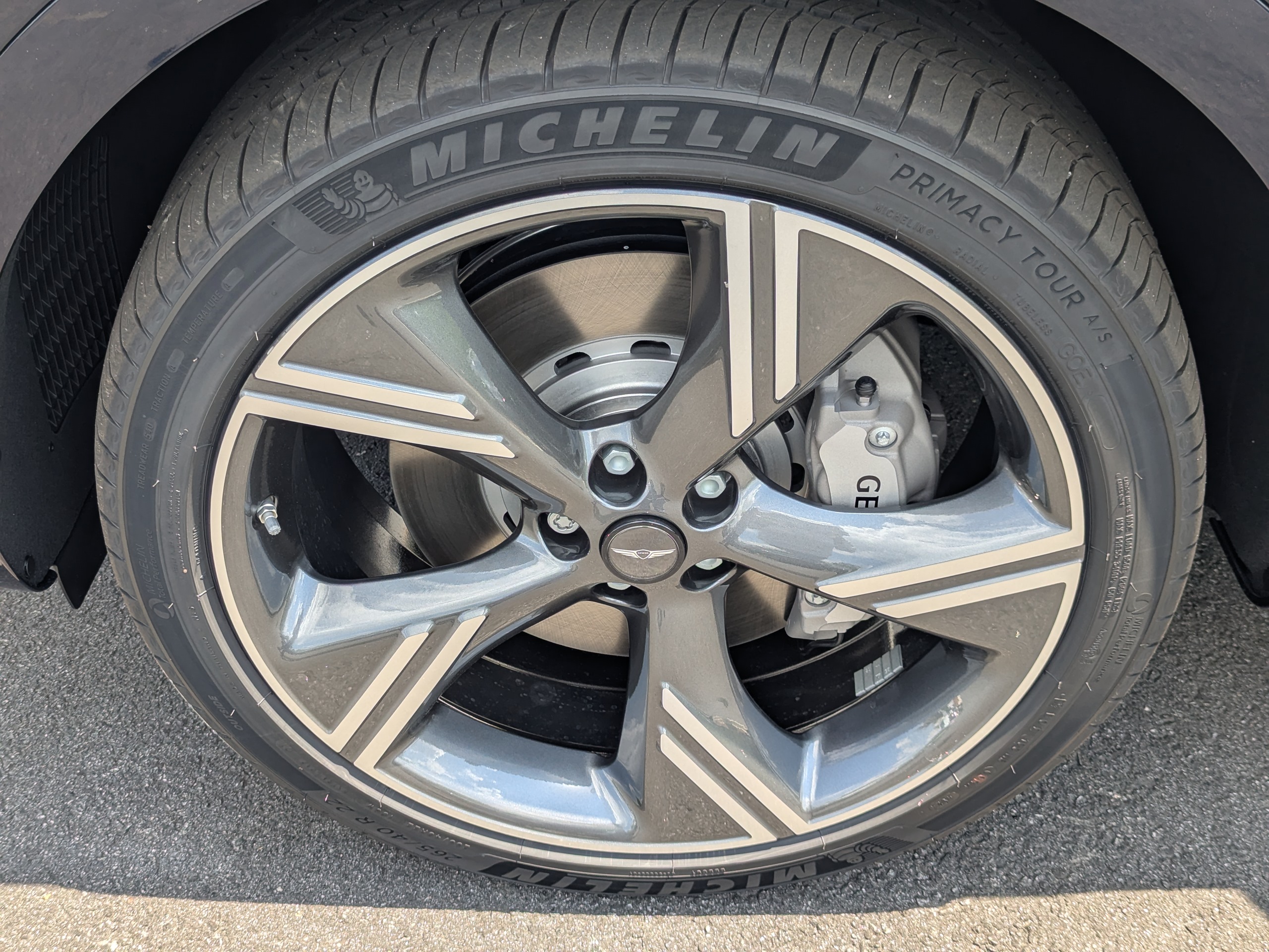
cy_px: 476
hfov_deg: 39.7
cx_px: 634
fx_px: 1760
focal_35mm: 48
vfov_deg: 30.3
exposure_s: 1/603
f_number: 1.85
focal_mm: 6.81
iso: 50
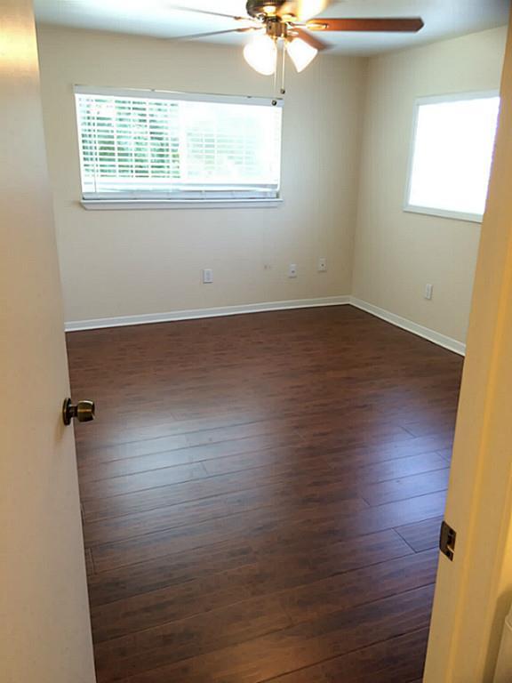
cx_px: 256
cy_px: 342
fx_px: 572
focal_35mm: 29
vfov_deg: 61.7
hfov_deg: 48.2
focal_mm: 4.15
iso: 32
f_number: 2.2
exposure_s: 1/30
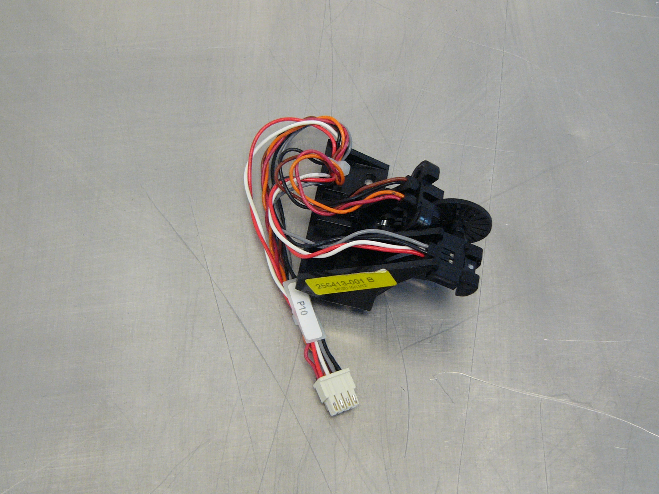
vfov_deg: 20.4
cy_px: 247
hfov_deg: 27.0
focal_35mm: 72
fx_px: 1371
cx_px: 330
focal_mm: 12
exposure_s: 1/40
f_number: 2.8
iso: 150
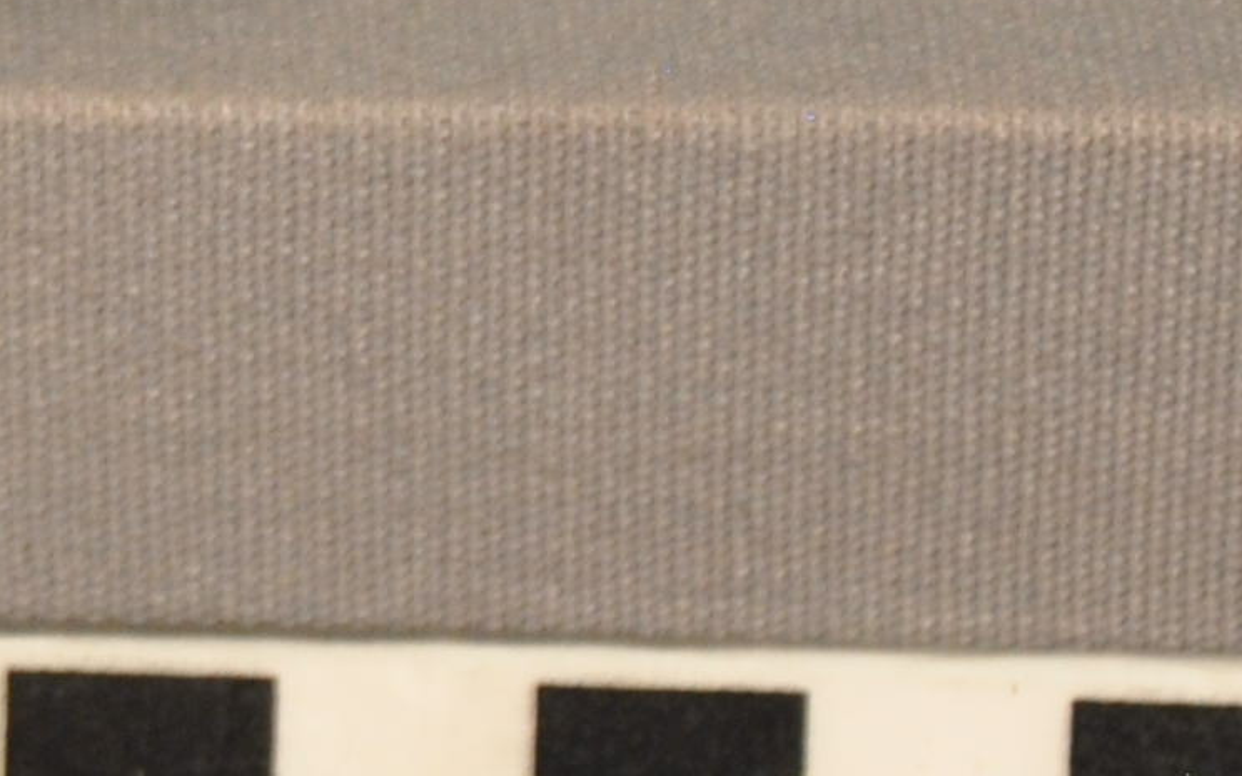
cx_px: -868
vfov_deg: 3.0
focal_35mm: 440
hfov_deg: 4.7
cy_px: -904
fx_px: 14893
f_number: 5
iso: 500
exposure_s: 1/60
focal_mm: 50
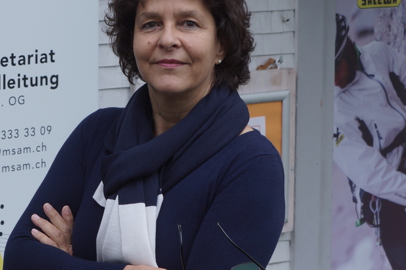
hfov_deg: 9.1
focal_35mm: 226
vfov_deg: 6.1
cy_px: 112
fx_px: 2546
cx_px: 119
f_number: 5
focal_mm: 50
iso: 100
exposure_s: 1/125
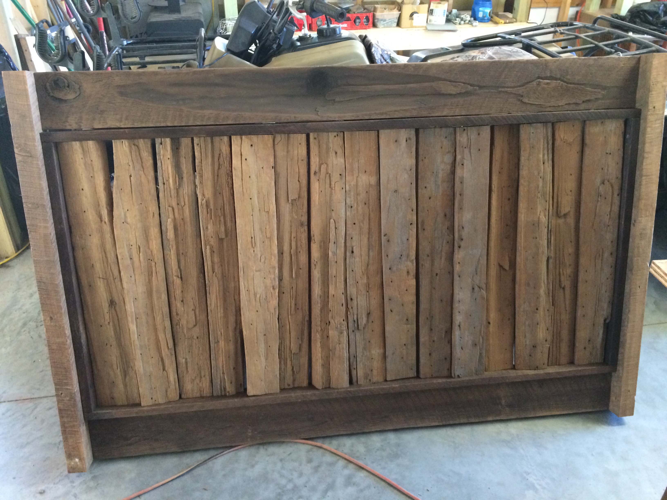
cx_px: 334
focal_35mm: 29
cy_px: 250
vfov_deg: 48.2
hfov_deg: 61.7
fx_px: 559
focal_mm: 4.15
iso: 250
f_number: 2.2
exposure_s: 1/30
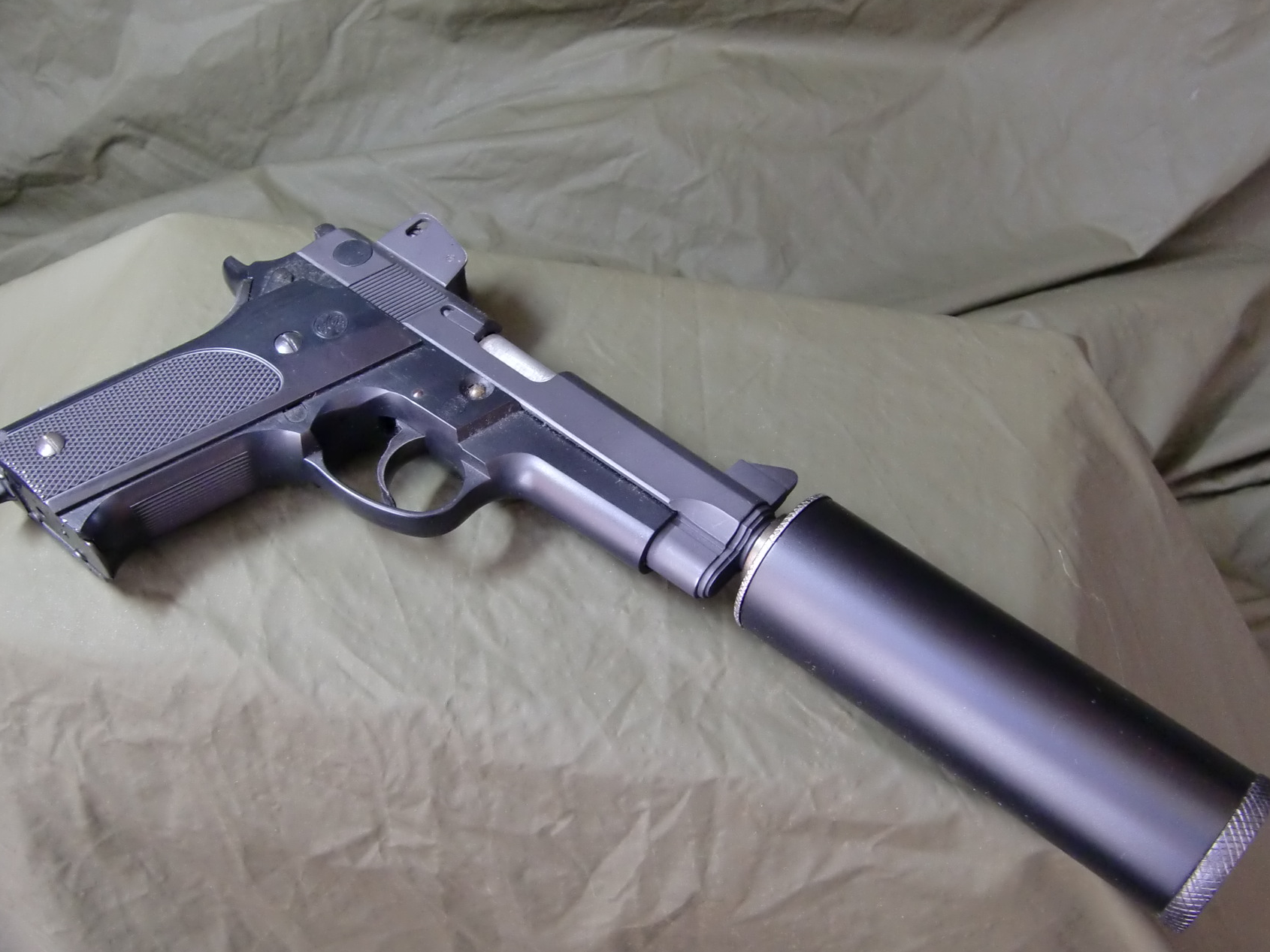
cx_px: 618
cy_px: 518
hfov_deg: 46.8
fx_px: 1467
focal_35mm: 40
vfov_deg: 35.9
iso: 400
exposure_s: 1/50
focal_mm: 5.8
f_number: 2.7
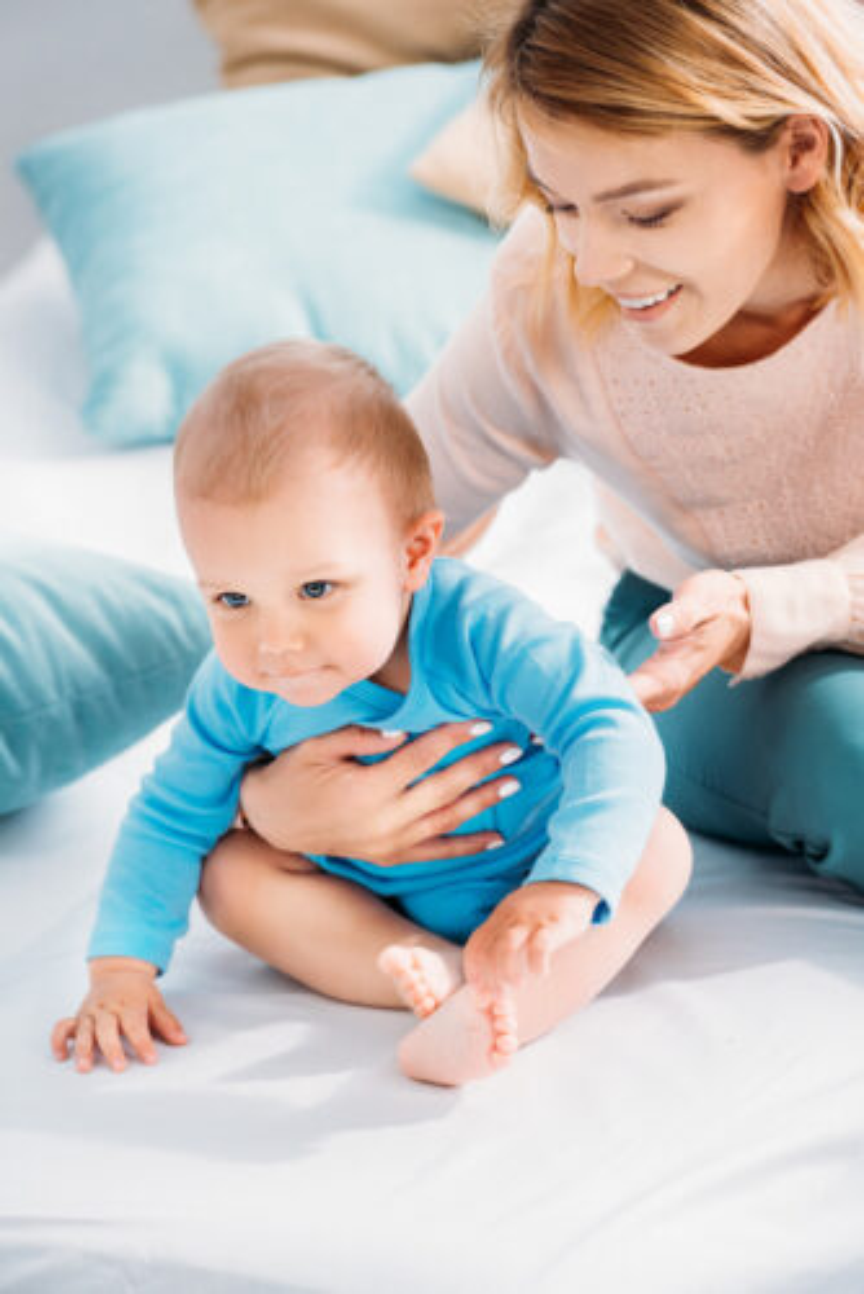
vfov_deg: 10.3
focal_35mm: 200
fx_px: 7189
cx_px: 432
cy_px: 647
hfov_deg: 6.9
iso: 320
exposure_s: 1/200
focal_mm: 200
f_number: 5
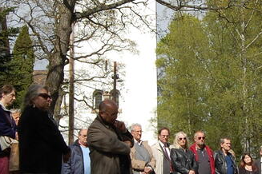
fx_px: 800
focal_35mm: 110
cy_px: 71
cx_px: 215
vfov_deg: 12.4
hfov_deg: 18.4
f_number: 9
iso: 200
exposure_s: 1/320
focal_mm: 20
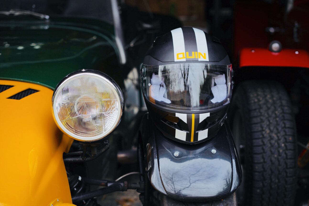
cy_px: 103
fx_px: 730
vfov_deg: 16.1
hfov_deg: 23.9
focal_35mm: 85
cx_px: 154
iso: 100
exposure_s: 1/100
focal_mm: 85
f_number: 4
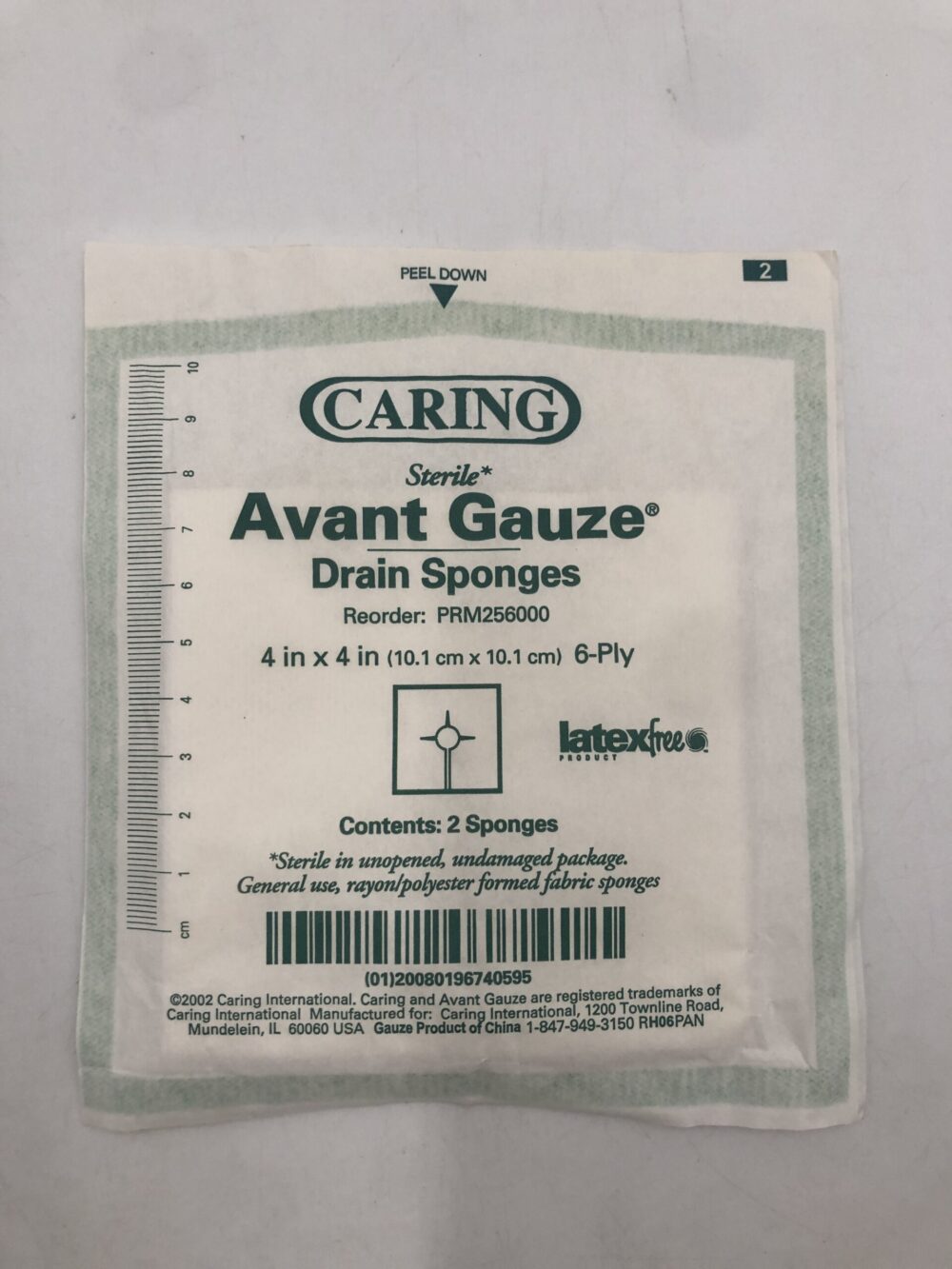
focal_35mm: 28
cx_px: 476
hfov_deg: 49.8
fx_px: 1027
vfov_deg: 63.4
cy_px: 634
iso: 25
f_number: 1.8
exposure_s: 1/40
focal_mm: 3.99
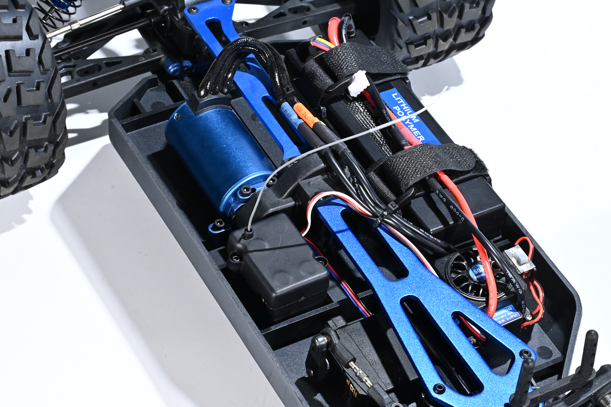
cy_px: 204
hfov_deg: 18.9
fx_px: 1833
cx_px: 306
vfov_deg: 12.7
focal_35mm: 108
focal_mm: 72
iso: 1000
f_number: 18
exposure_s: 1/100
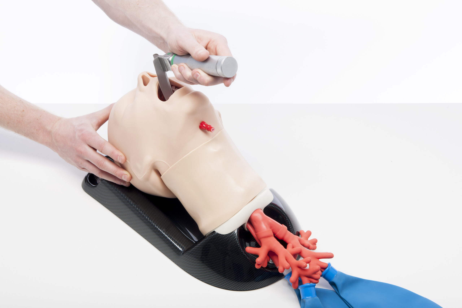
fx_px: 744
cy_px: 154
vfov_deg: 23.4
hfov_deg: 34.5
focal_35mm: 58
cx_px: 231
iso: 100
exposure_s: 1/250
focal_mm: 58
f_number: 16
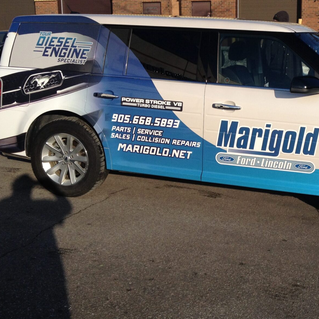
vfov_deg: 31.5
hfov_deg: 31.2
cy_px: 121
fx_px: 563
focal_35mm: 54
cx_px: 232
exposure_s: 1/2404
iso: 50
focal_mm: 4.28
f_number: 2.4
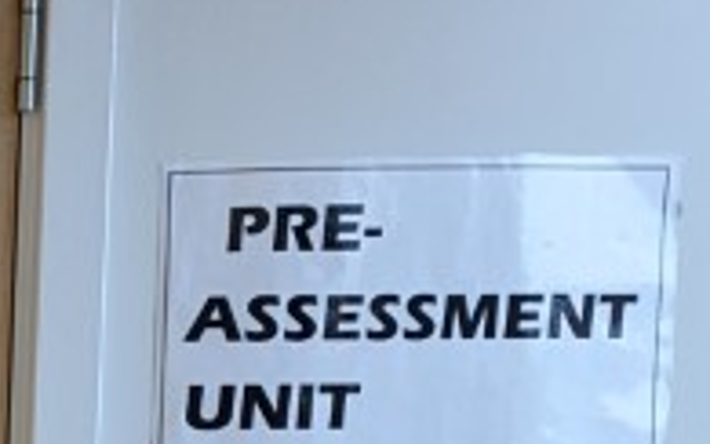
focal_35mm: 156
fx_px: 3019
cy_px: 855
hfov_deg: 11.1
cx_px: -1036
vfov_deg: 8.1
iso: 66
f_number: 1.85
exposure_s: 1/23.8
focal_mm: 6.81
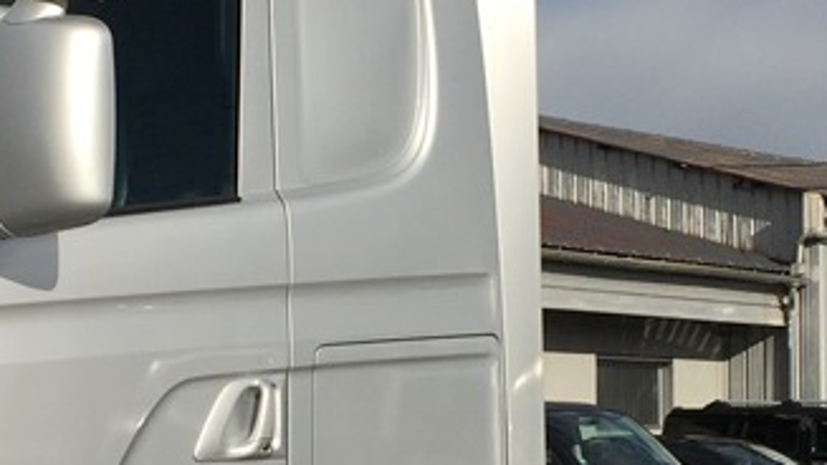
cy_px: 329
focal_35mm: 99
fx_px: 2171
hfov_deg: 21.5
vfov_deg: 12.2
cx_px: 336
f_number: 2.2
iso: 32
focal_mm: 4.15
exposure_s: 1/4950
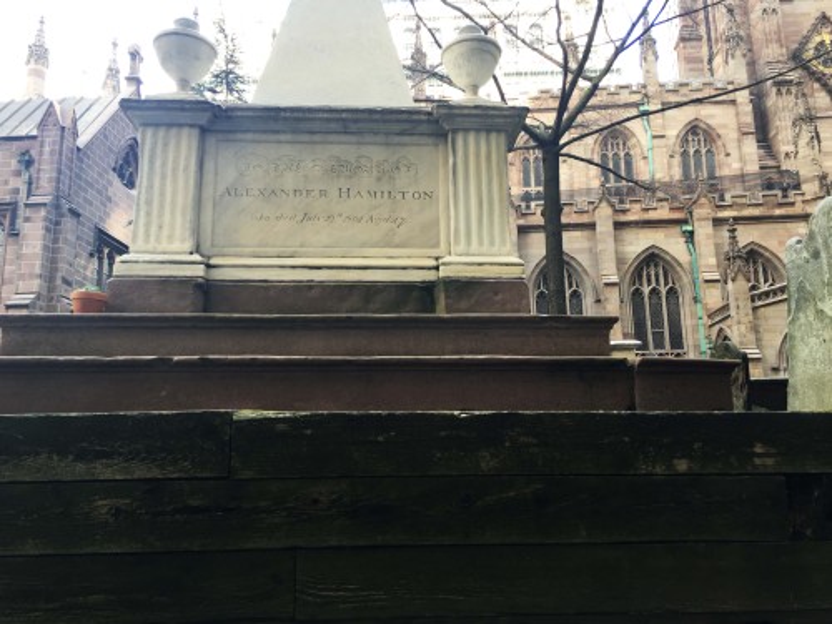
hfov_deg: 61.7
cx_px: 416
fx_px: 697
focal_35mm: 29
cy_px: 312
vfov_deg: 48.2
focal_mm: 4.15
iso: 32
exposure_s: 1/60
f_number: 2.2
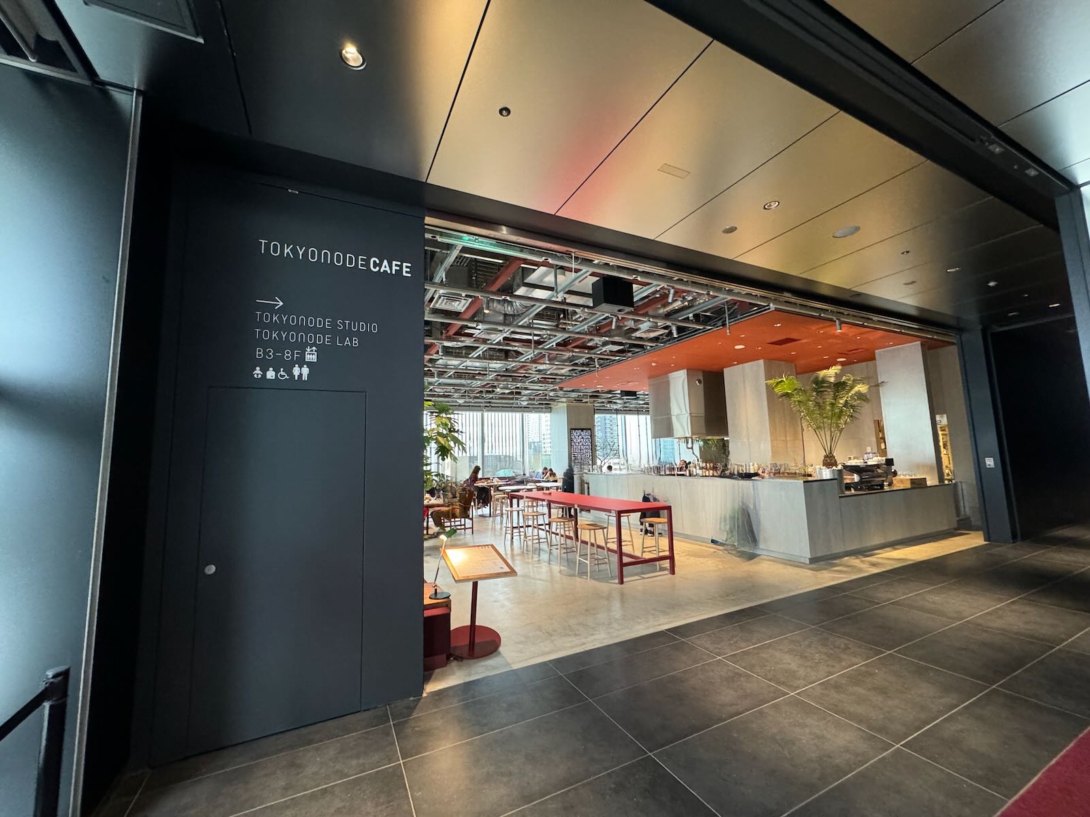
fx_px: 441
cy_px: 408
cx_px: 545
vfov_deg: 85.7
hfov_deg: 102.1
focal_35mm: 14
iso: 640
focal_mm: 2.22
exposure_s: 1/60
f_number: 2.2
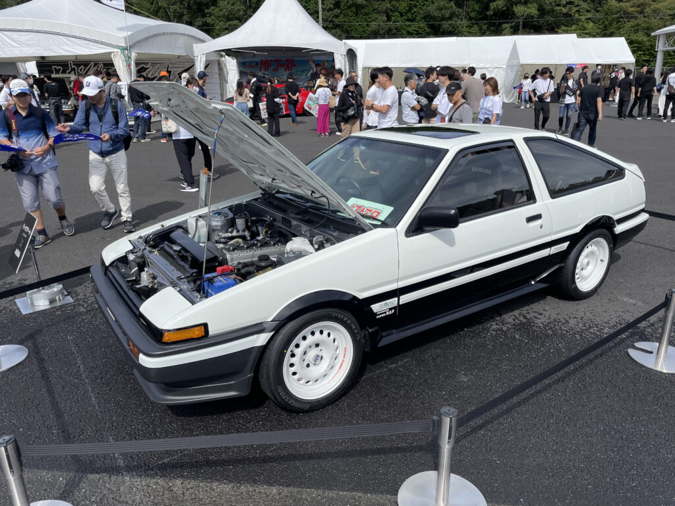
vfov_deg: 53.1
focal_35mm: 26
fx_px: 507
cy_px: 253
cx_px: 338
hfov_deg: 67.3
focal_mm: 4.2
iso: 32
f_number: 1.6
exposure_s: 1/4464
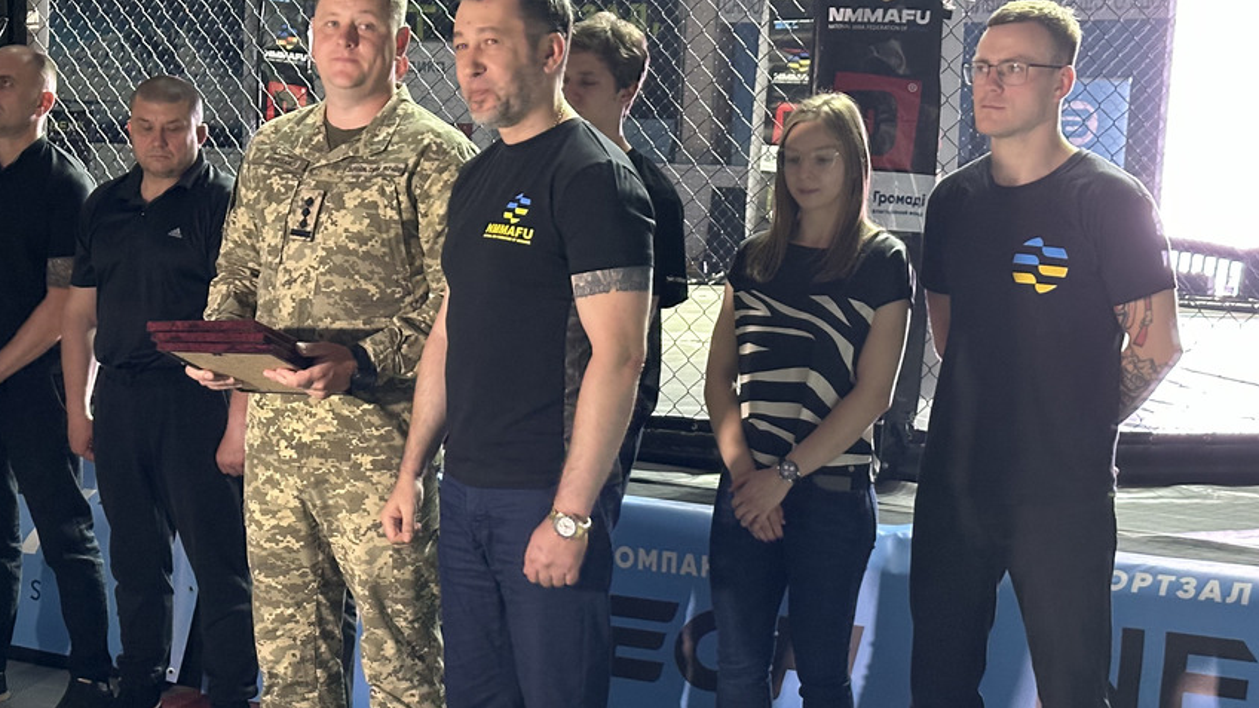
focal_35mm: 74
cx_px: 453
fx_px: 2470
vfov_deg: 16.3
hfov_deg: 28.5
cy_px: 475
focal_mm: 6.86
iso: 500
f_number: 1.78
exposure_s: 1/30
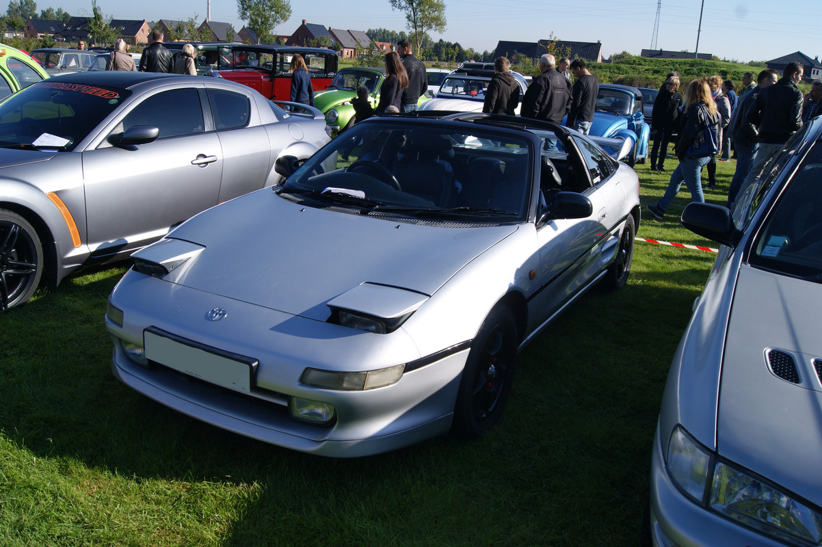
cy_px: 274
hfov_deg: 62.0
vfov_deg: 43.6
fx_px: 685
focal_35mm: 30
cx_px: 411
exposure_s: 1/160
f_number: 10
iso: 100
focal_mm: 20
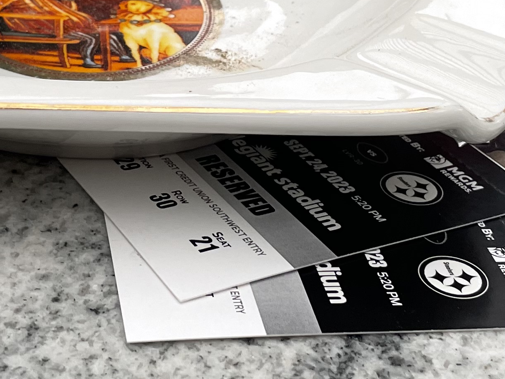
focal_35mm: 86
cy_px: 24
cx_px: 159
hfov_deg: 22.6
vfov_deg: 16.9
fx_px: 1254
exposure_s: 1/121
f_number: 1.6
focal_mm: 4.2
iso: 100
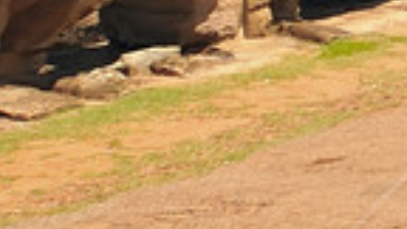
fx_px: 1921
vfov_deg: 5.7
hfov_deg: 9.2
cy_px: -721
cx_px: 1300
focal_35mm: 178
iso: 200
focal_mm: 16
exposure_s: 1/100
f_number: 7.1
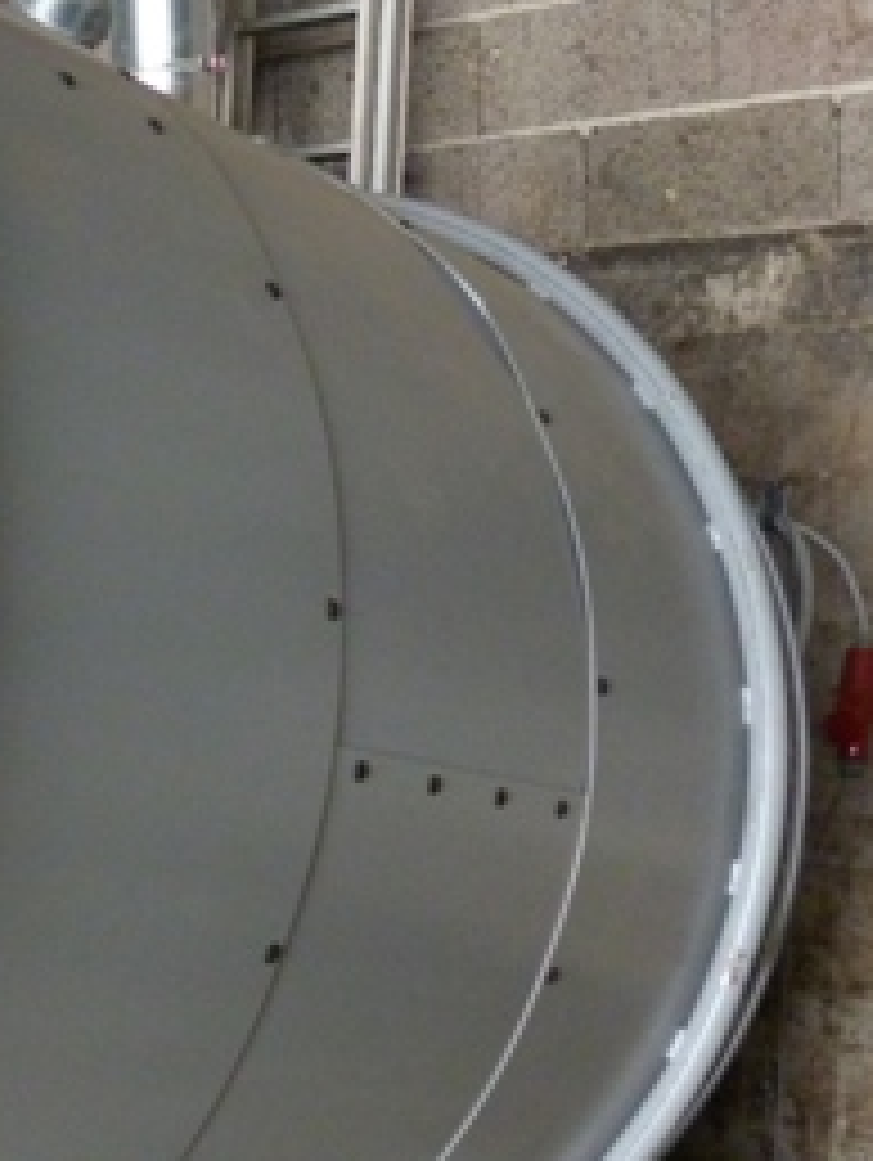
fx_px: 2081
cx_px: -148
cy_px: 720
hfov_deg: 22.1
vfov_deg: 31.0
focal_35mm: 62
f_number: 2.8
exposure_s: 1/20
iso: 400
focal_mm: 4.5
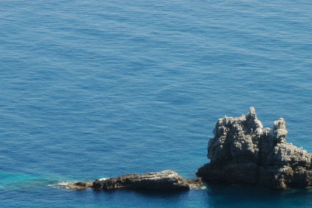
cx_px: 213
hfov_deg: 9.4
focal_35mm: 218
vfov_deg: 6.2
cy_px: 266
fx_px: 1888
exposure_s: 1/50
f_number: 29
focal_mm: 56
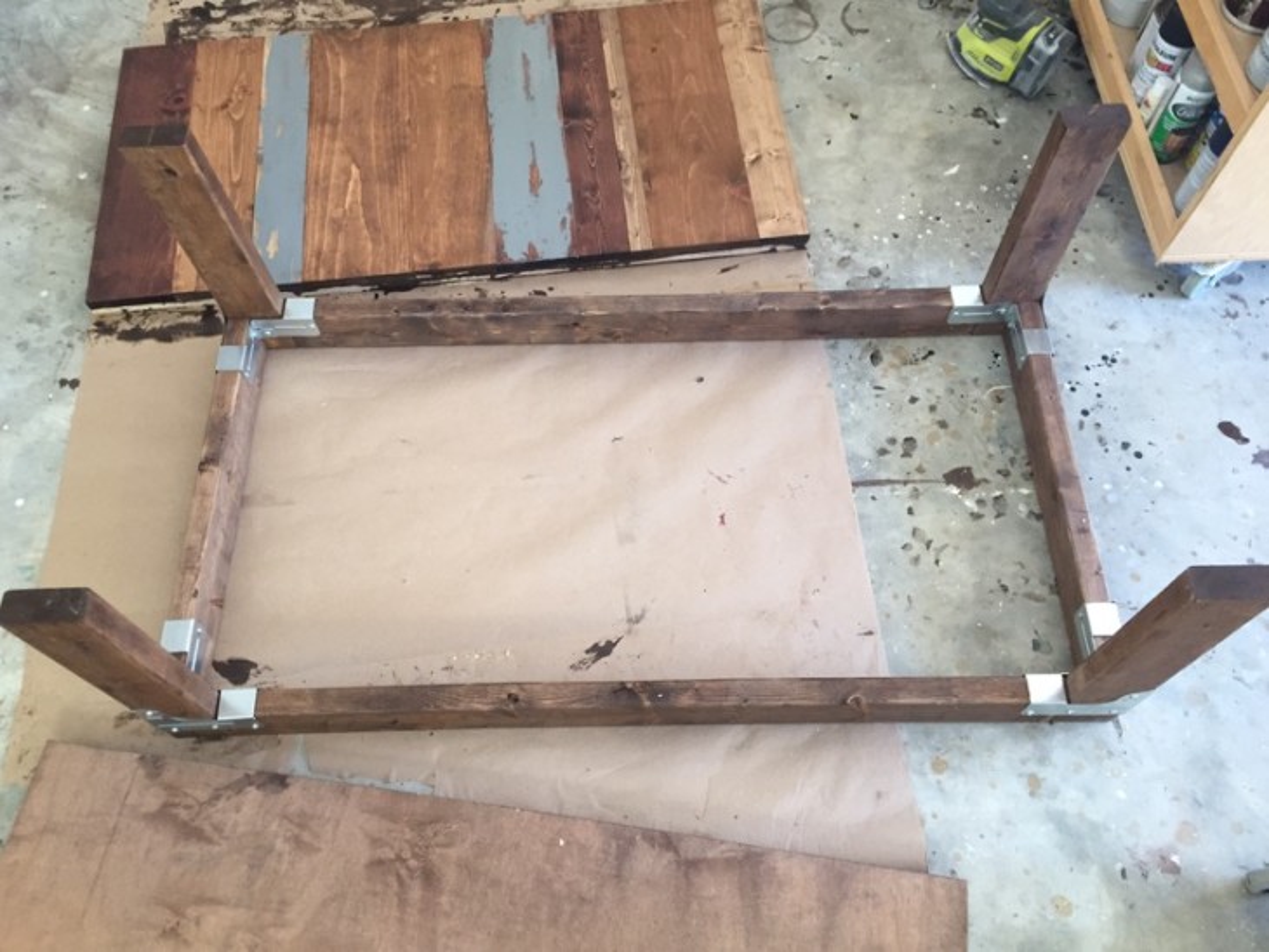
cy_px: 476
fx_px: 1063
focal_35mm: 29
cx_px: 634
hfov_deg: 61.6
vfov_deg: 48.3
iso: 125
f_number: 2.2
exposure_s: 1/30
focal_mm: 4.15
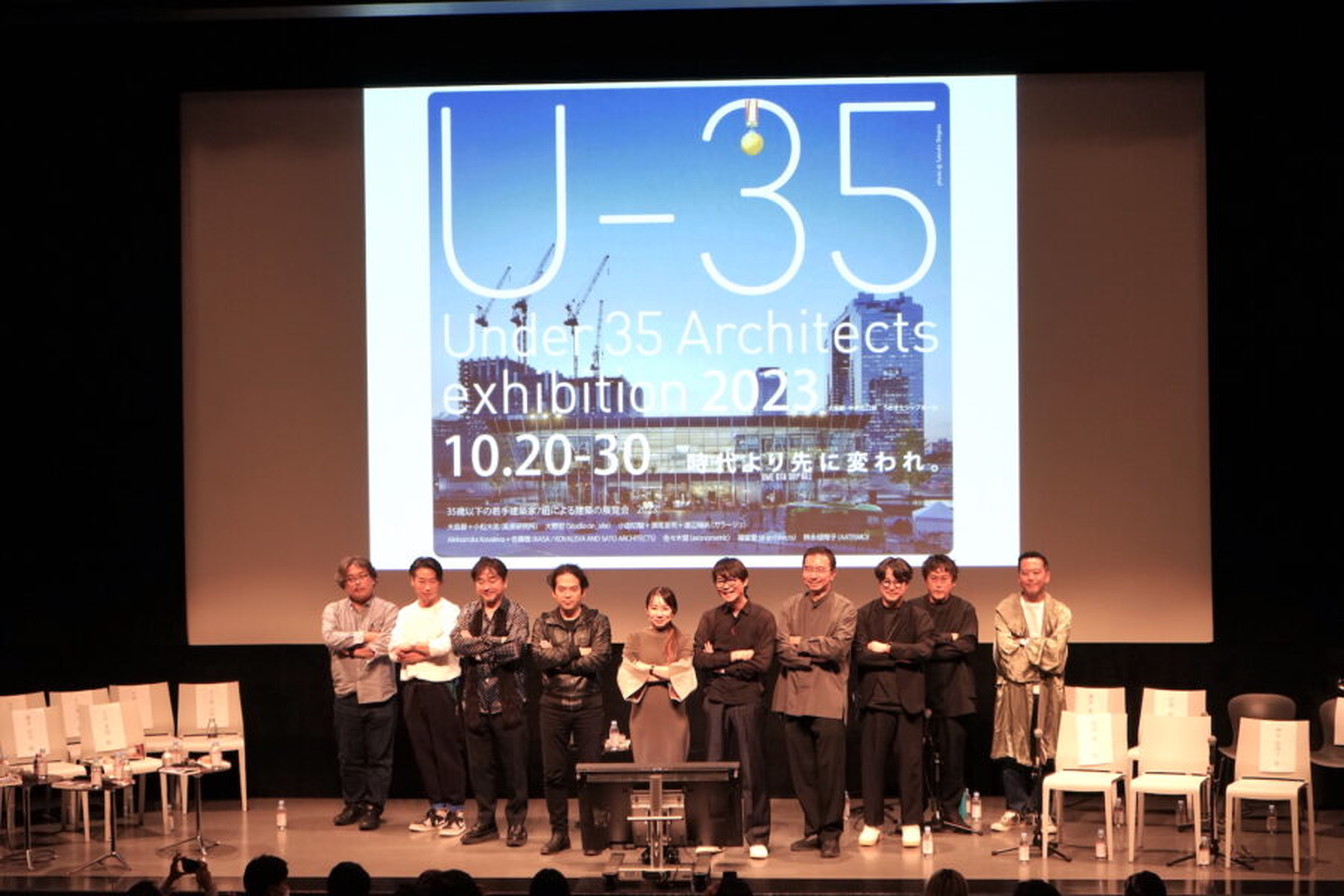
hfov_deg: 28.8
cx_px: 672
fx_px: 2613
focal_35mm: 70
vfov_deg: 19.5
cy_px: 448
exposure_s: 1/160
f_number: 5.6
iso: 1000
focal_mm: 70
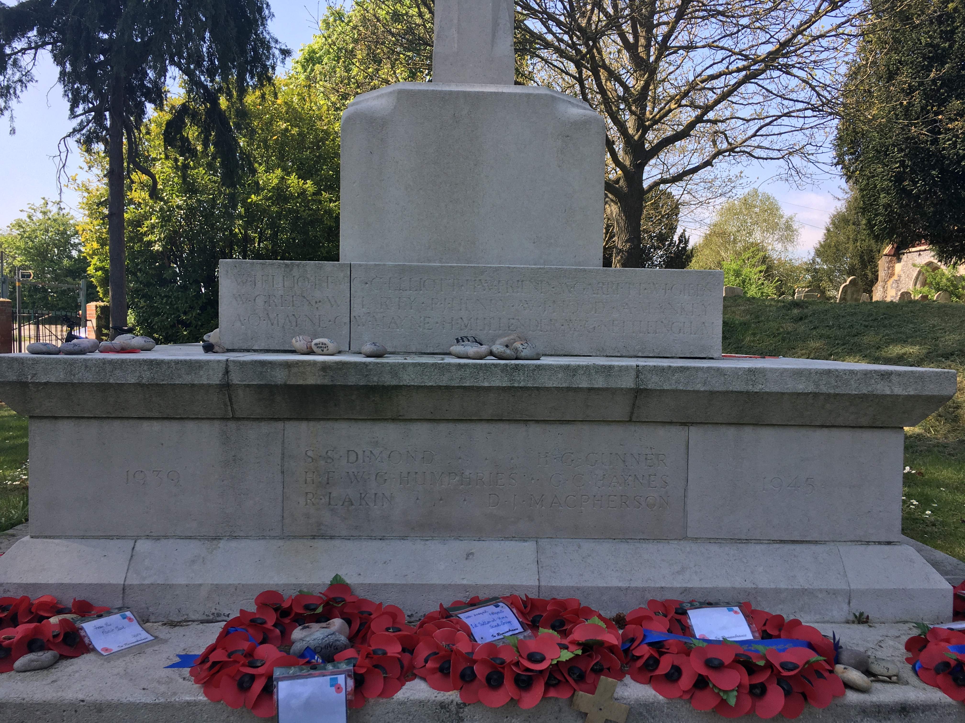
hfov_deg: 61.7
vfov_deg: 48.2
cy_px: 362
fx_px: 808
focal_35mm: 29
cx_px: 482
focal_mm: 4.15
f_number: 2.2
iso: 25
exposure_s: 1/549
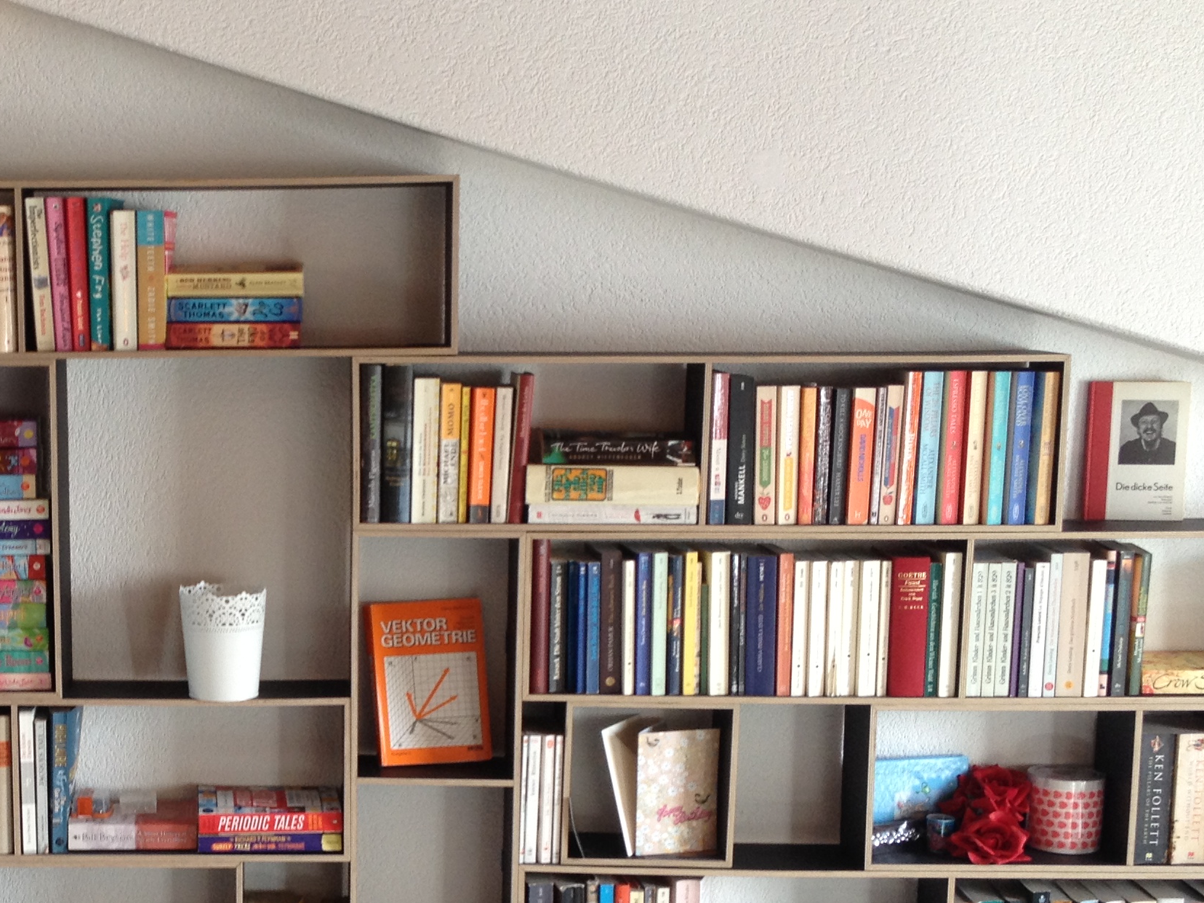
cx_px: 217
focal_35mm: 69
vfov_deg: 21.2
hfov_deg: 27.5
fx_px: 2400
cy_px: 657
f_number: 2.4
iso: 80
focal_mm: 4.28
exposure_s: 1/30
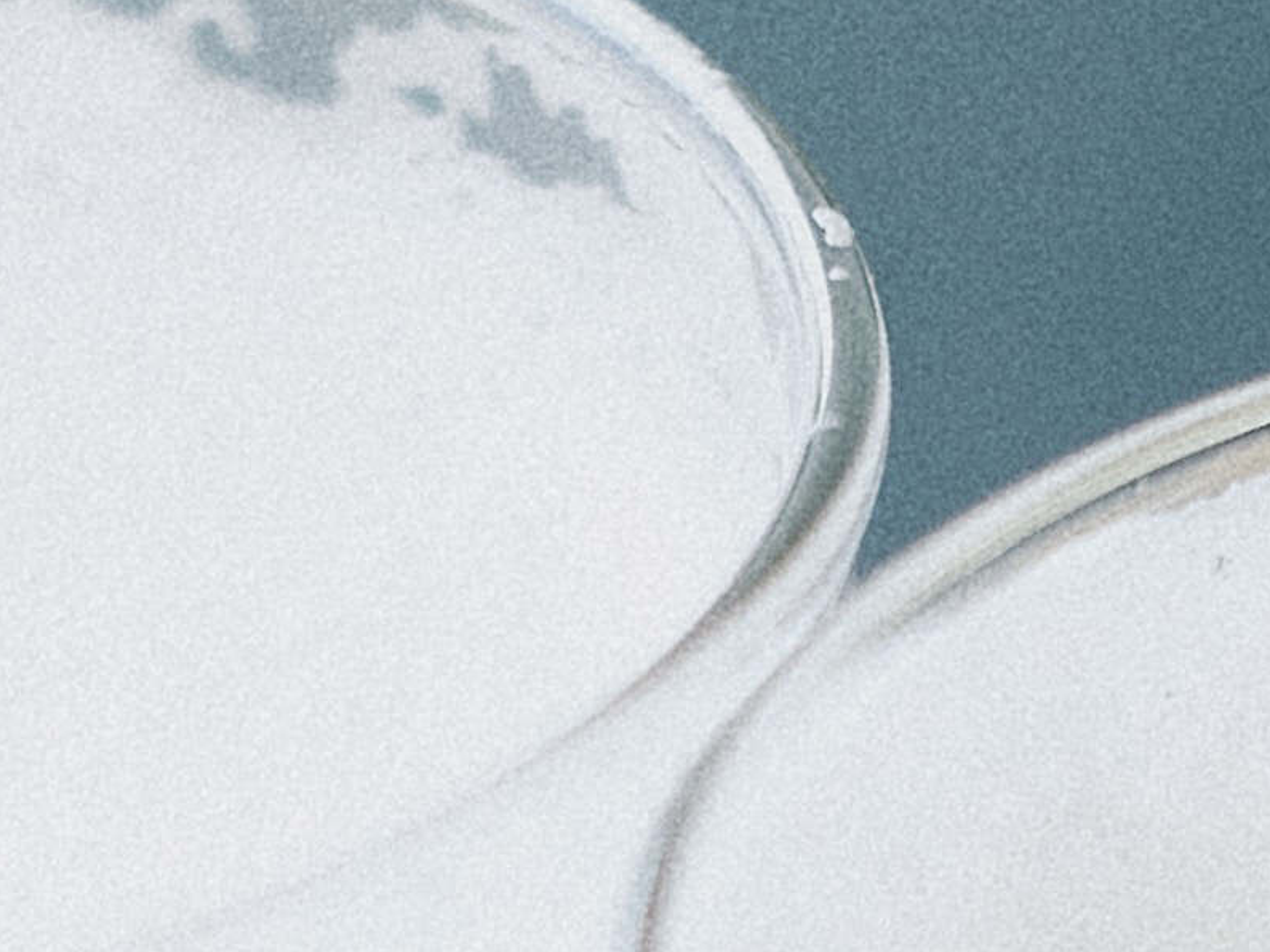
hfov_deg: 7.8
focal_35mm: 252
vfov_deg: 5.5
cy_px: 3014
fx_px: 9243
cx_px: 240
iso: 200
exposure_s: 1/125
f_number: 2.8
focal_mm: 23
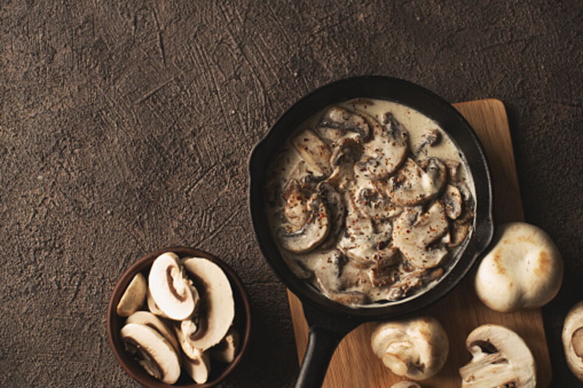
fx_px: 814
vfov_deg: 26.8
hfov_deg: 39.4
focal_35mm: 50
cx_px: 292
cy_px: 194
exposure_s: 1/80
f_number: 4
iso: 640
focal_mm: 50.3
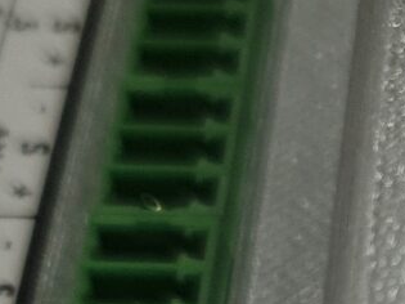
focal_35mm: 169
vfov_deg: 8.3
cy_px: 617
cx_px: 679
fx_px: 1977
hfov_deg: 11.1
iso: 50
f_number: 1.5
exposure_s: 1/204
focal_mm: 4.32
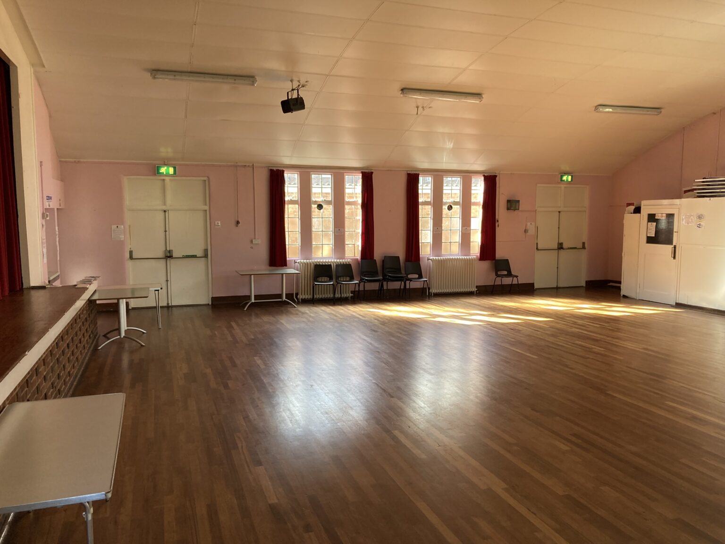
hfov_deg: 63.4
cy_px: 272
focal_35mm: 28
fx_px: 586
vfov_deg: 49.7
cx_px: 362
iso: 80
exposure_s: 1/83
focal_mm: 3.99
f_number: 1.8
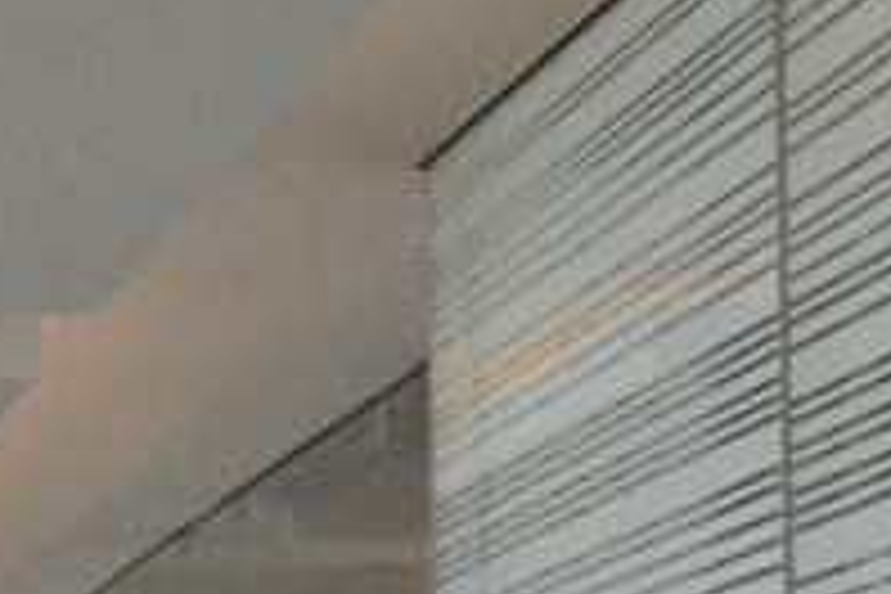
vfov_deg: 6.2
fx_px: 5370
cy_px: 1087
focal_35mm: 217
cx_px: -608
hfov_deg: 9.1
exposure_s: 1/100
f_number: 10
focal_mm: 28
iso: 100
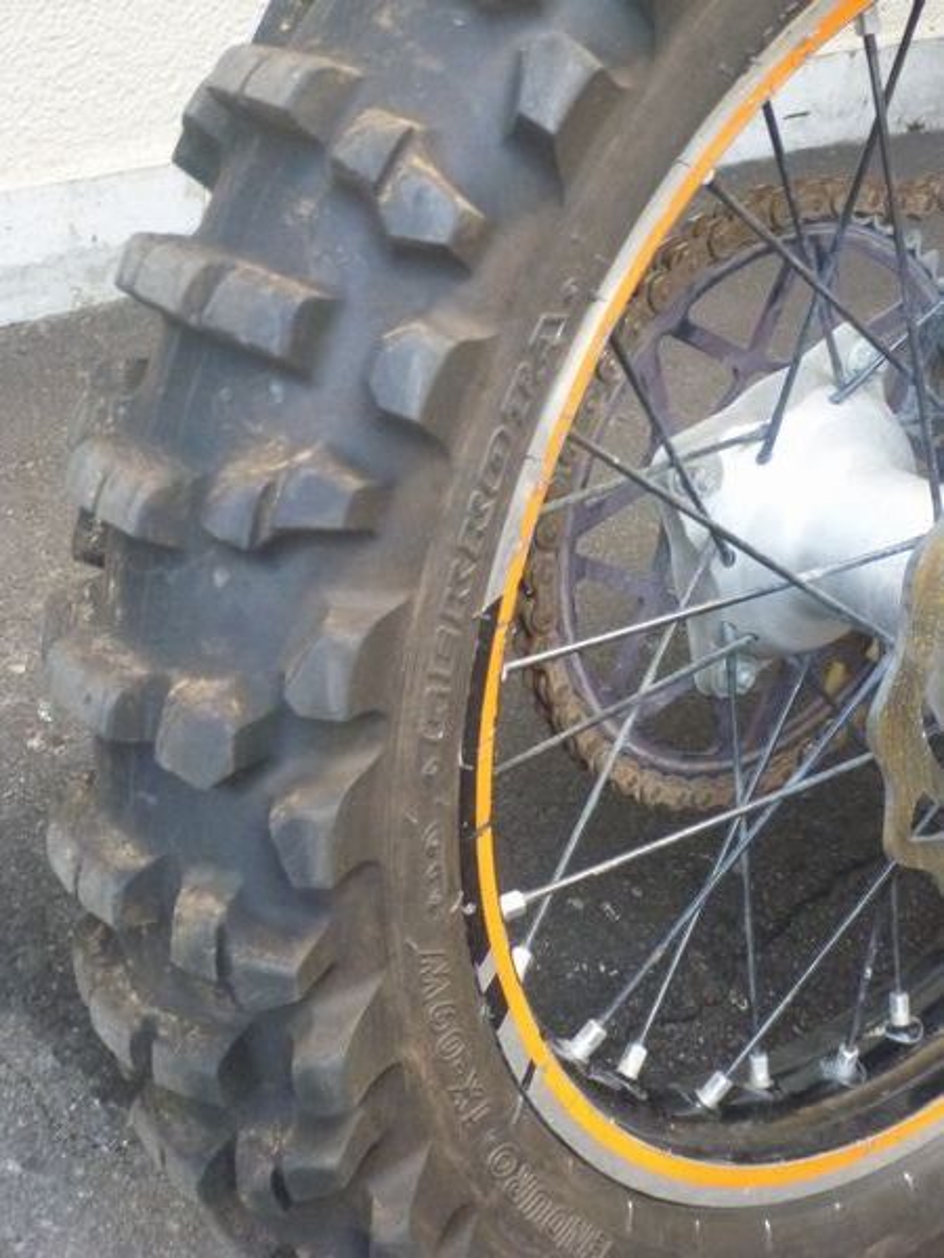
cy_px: 629
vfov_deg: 37.5
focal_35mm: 51
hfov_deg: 28.6
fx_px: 1854
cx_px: 472
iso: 800
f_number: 4.7
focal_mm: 9.1
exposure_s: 1/40
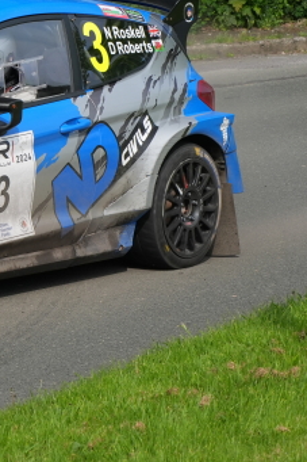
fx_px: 3380
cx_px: -150
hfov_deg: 5.2
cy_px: 85
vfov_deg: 7.8
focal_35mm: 264
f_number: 13
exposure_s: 1/500
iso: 800
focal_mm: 100
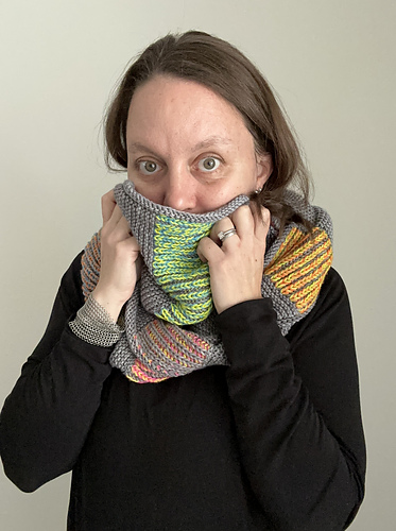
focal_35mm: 30
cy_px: 266
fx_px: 459
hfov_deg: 46.7
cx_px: 198
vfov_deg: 60.1
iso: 320
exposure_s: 1/40
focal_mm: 2.69
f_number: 1.9
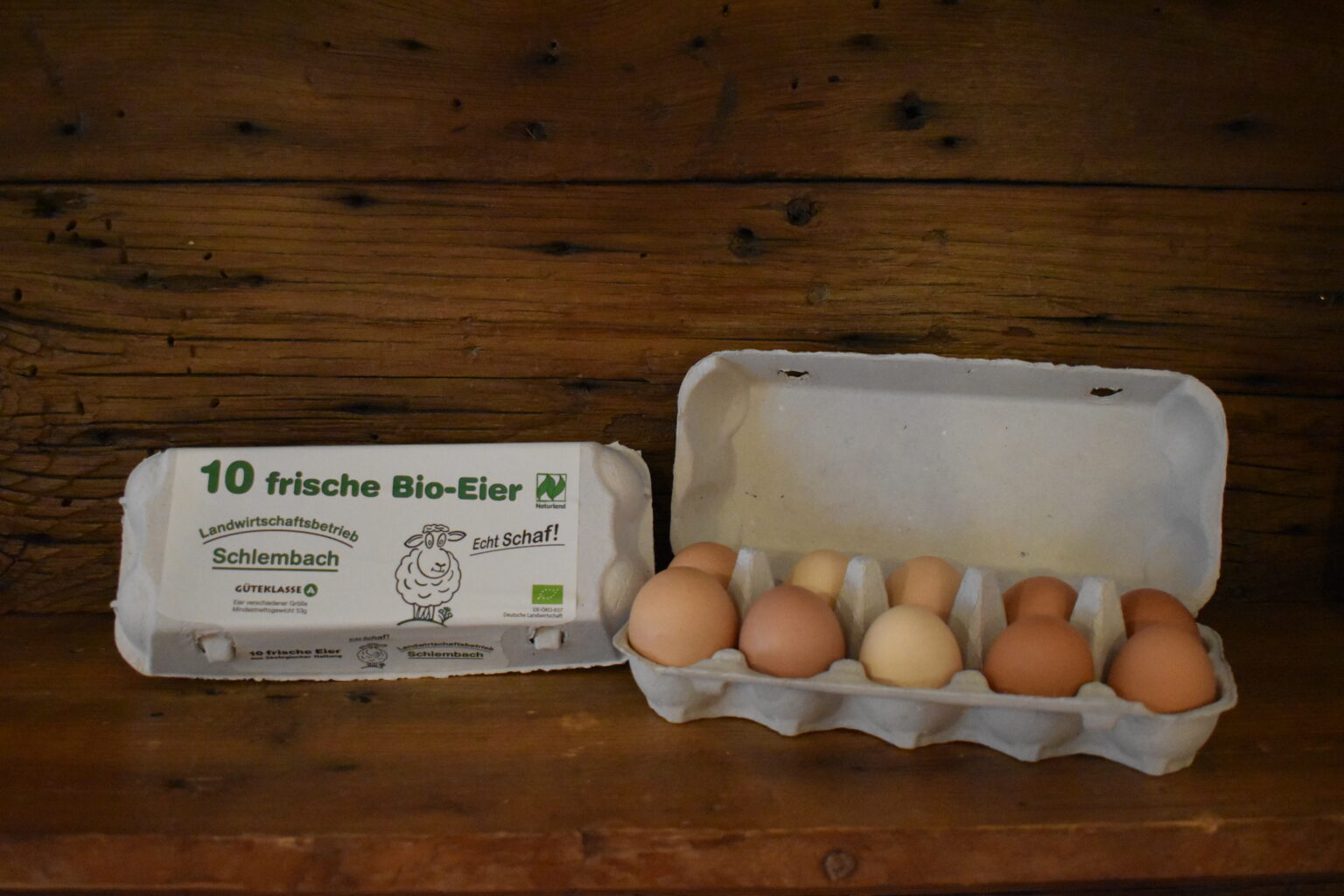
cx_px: 672
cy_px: 448
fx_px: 1344
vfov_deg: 36.9
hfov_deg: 53.1
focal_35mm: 36
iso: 6400
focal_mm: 24
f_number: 3.8
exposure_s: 1/125
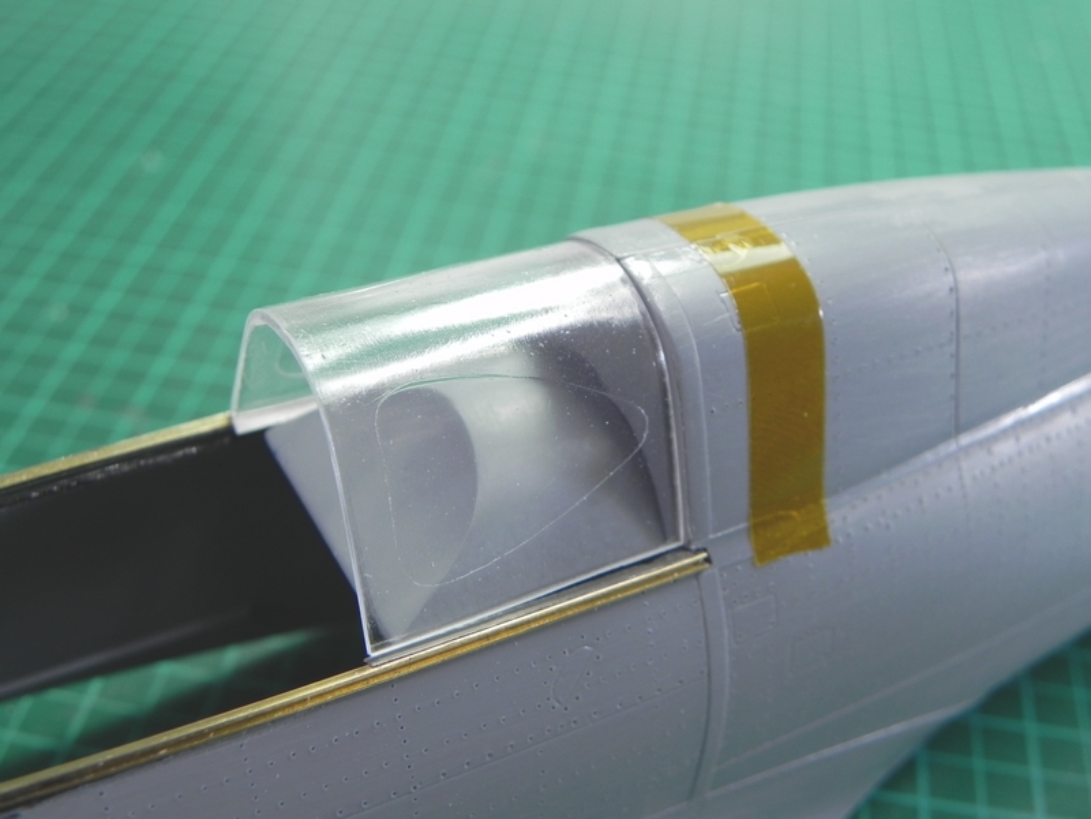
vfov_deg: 31.5
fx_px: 1450
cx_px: 546
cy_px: 410
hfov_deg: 41.2
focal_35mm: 46
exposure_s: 1/90.7
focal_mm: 8.2
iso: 160
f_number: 3.2
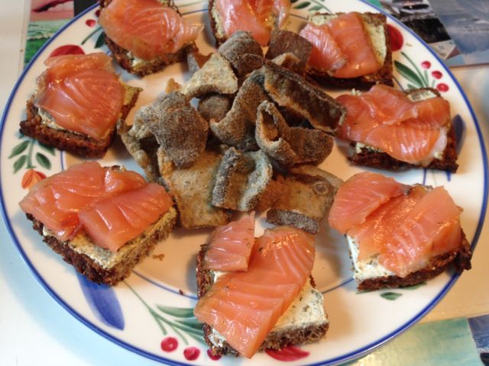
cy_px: 183
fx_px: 466
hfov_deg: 55.4
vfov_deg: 42.9
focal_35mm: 33
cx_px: 244
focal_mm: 4.12
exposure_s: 1/20
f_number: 2.4
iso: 64
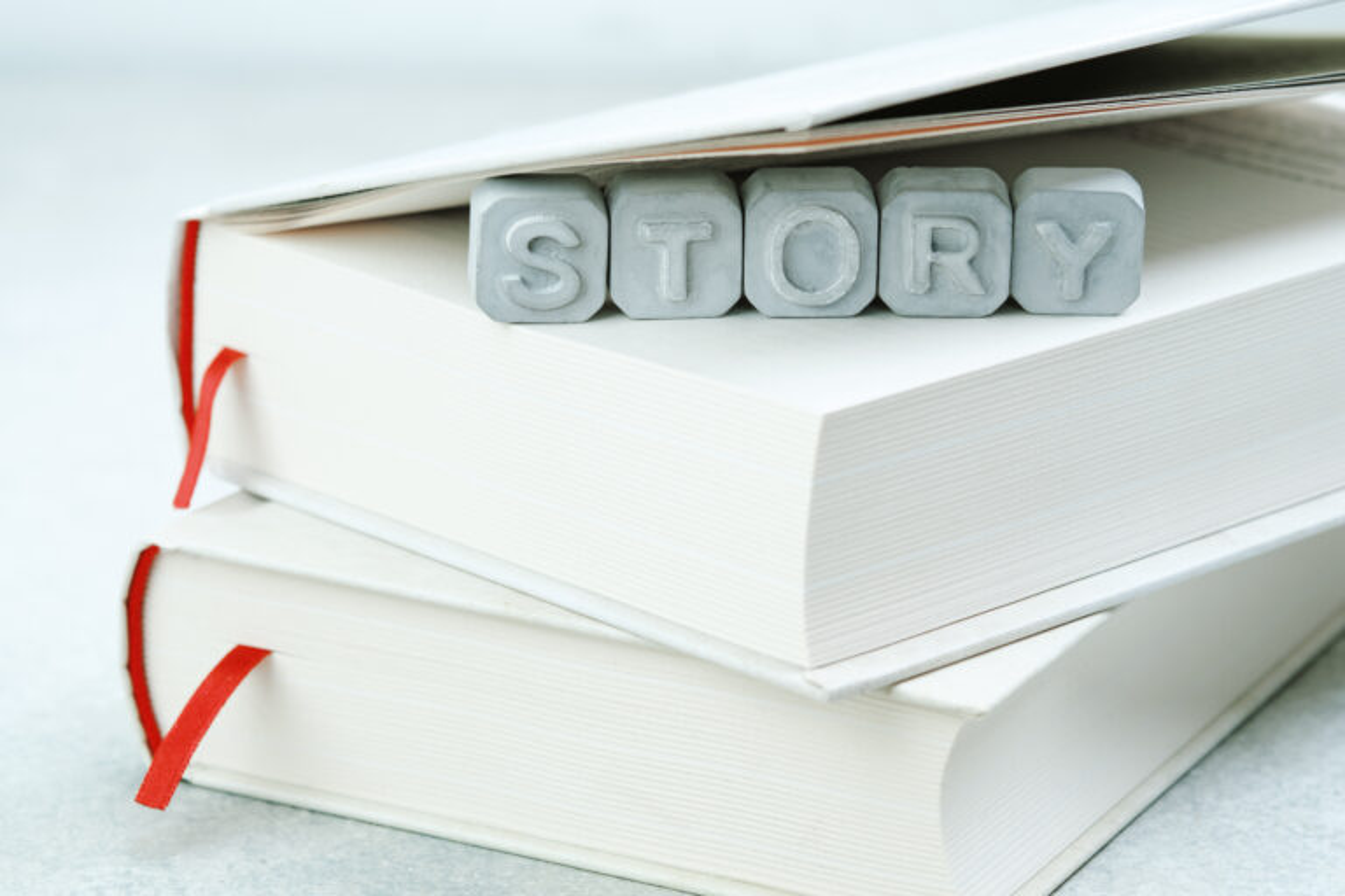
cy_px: 448
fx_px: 3362
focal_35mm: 90
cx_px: 672
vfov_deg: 15.2
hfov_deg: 22.6
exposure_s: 1/52
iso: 250
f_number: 5.6
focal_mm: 60
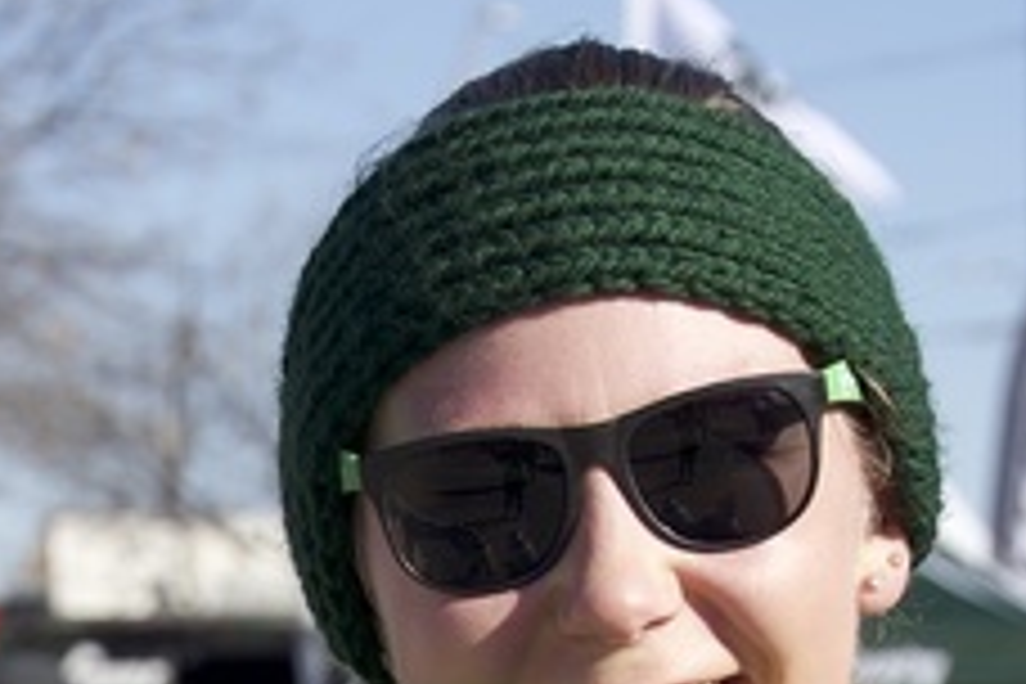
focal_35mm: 263
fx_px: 7495
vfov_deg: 5.0
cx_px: -225
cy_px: 1894
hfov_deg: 7.8
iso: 100
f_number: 4
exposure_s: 1/800
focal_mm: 37
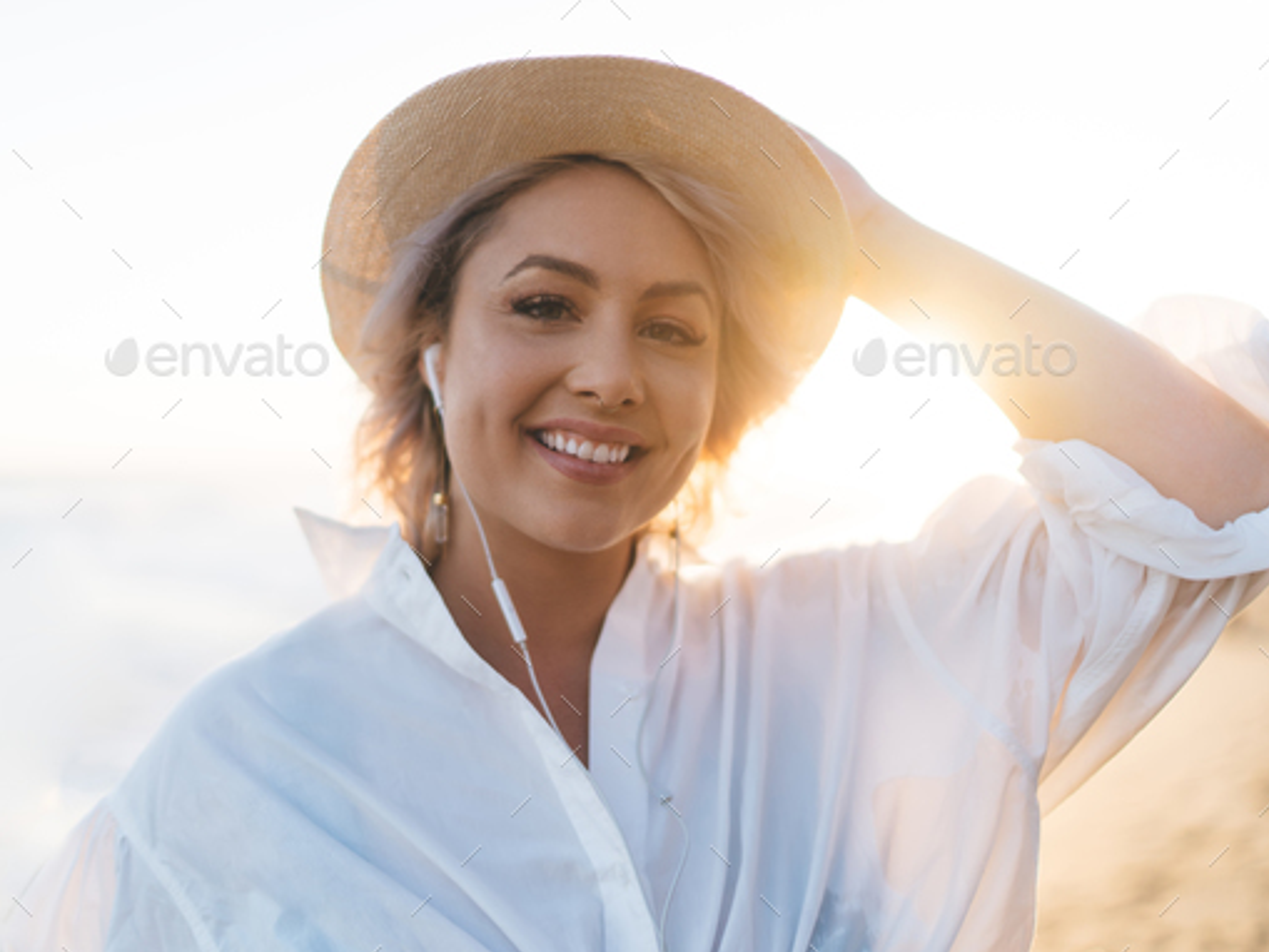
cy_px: 474
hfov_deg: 47.8
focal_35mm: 39
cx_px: 583
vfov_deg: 36.8
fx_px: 1430
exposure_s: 1/1600
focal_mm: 35
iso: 100
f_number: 1.4
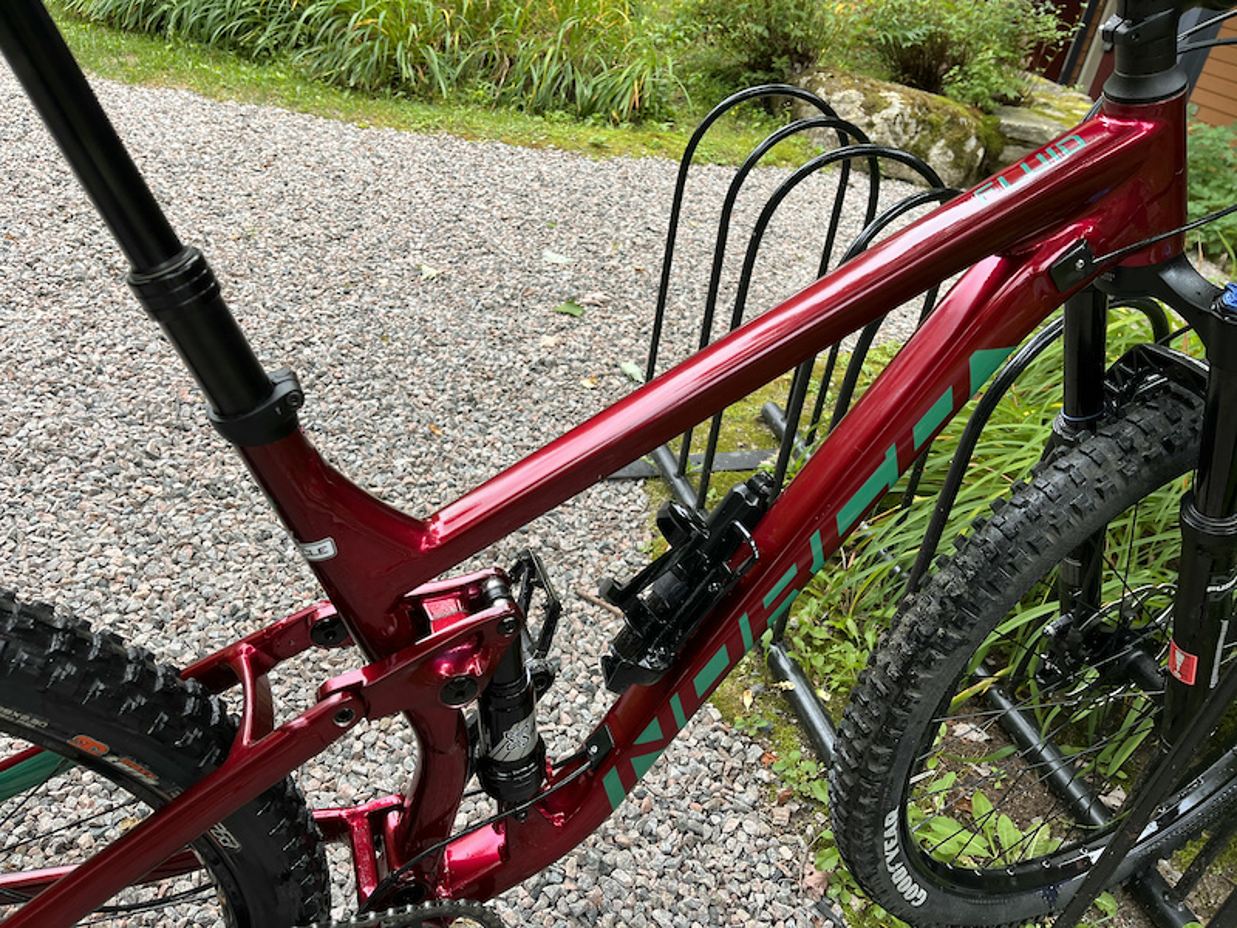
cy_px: 464
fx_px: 929
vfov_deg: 53.1
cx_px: 618
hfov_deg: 67.3
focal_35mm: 26
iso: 50
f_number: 1.6
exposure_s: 1/415
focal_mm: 5.1
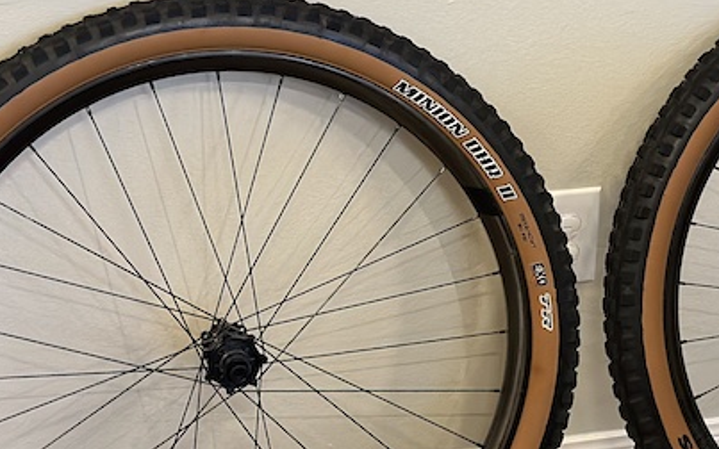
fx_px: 1979
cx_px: 532
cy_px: 228
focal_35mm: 101
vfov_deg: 13.0
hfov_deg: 20.4
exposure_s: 1/40
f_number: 1.78
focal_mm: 6.86
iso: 400
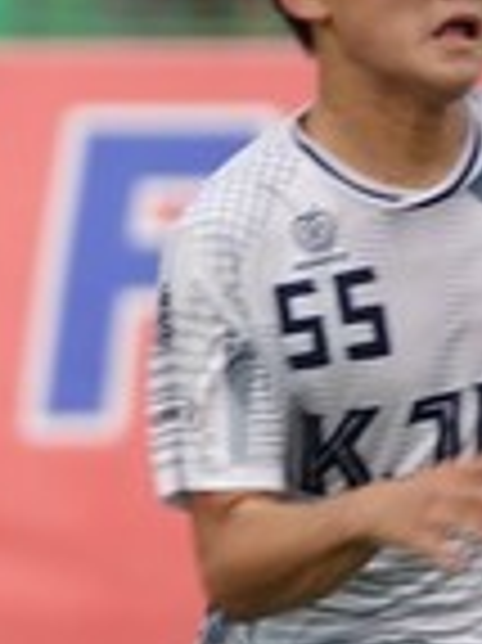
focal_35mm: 2416
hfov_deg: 0.6
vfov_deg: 0.8
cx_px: -221
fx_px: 44922
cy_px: 491
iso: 160
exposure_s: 1/250
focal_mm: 220
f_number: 4
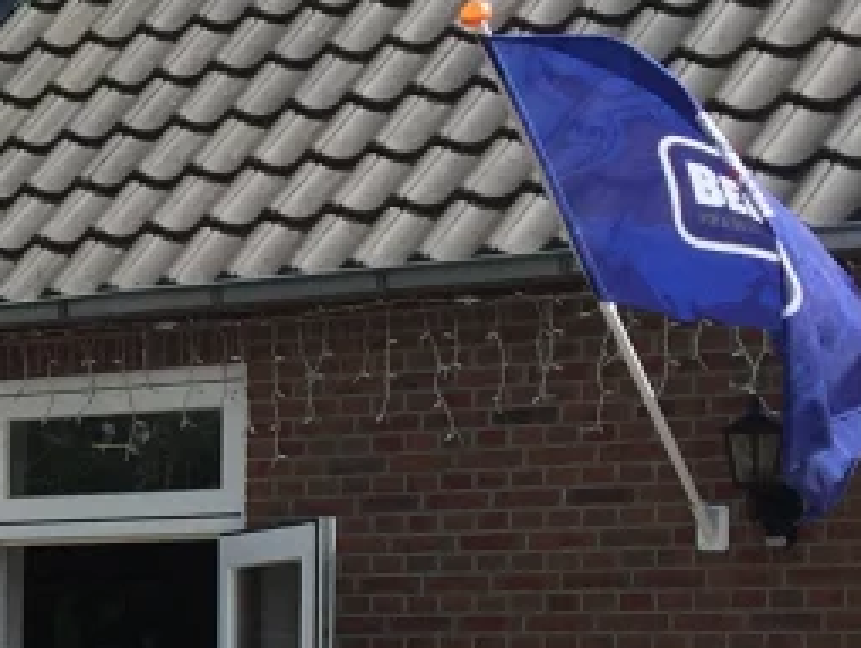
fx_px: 3784
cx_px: -876
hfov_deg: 11.6
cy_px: 651
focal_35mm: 152
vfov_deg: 9.7
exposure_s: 1/1236
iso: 32
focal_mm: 4.15
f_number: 2.2
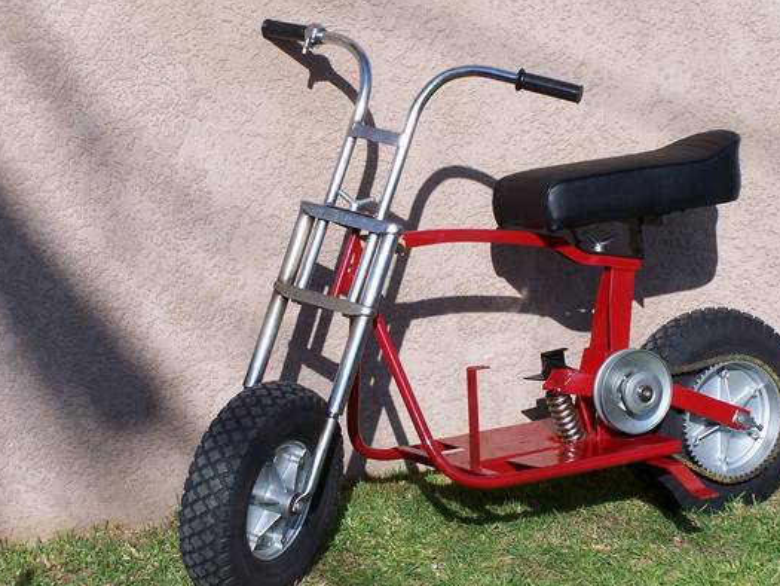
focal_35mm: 120
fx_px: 2705
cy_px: 303
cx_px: 438
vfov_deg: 12.4
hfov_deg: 16.4
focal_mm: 17.5
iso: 80
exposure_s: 1/640
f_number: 4.5
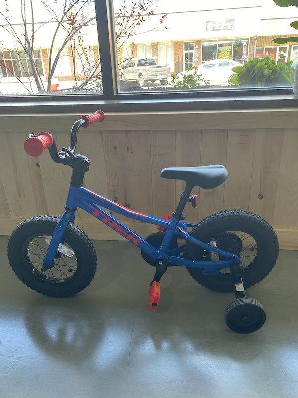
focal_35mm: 26
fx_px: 298
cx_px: 149
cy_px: 199
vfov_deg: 67.3
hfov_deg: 53.1
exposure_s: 1/121
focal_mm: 4.25
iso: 80
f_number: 1.8
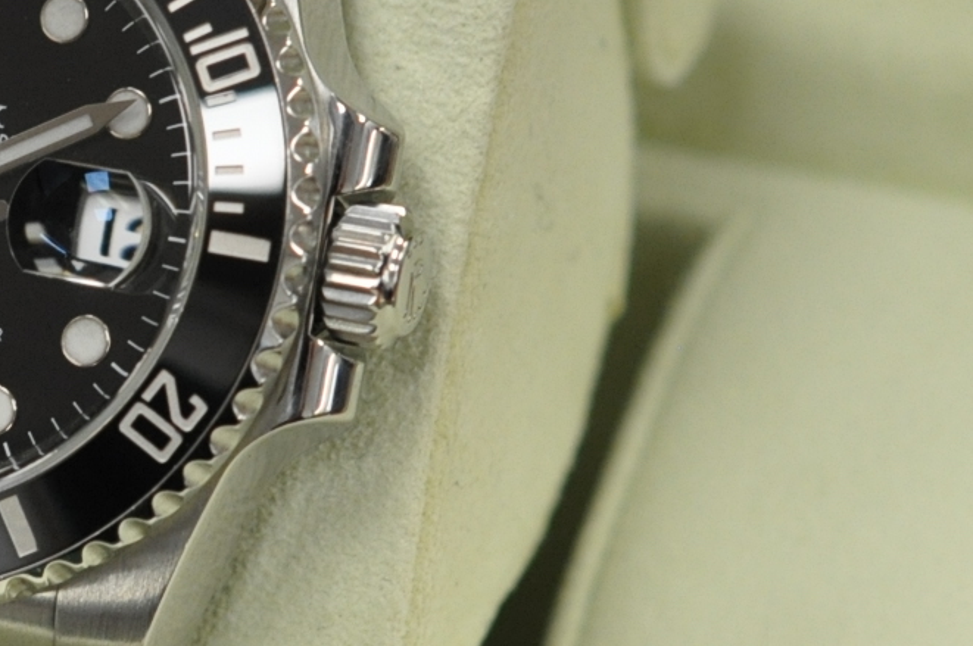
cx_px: -66
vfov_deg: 4.7
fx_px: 7882
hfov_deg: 7.0
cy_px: 234
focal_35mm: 292
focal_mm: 60
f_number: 5.6
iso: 800
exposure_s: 1/125
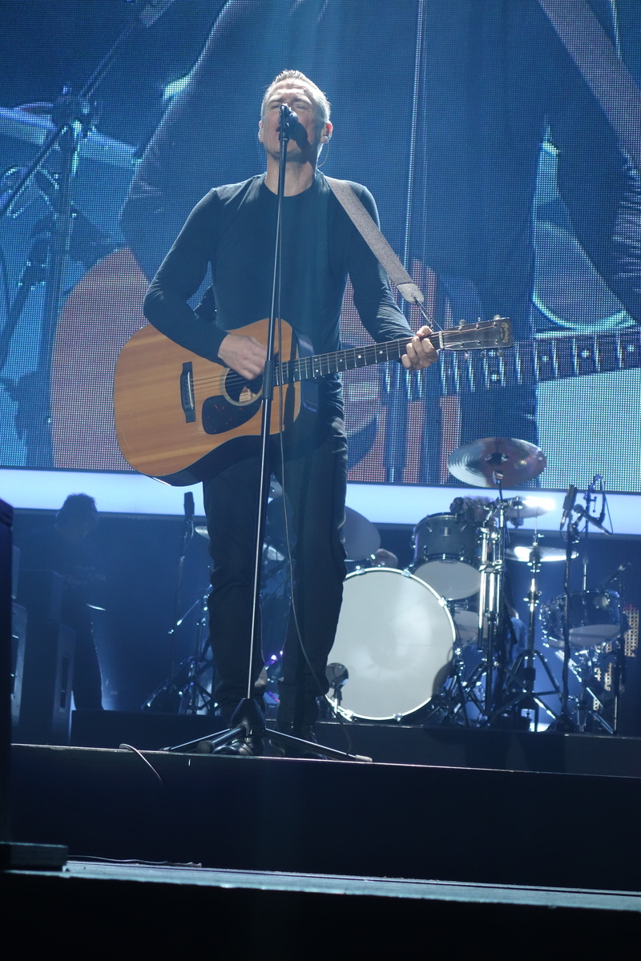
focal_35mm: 79
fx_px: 2110
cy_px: 480
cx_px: 320
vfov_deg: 25.7
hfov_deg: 17.3
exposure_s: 1/125
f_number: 4.5
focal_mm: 29.49
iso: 800
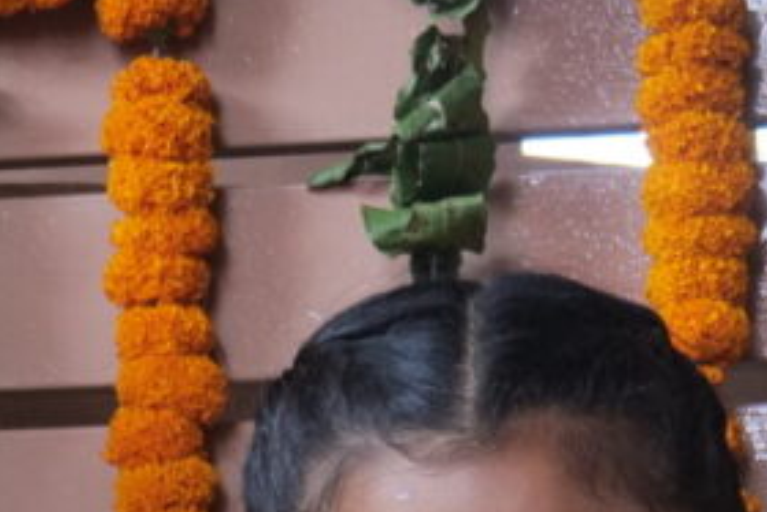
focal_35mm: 198
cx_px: 293
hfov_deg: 10.4
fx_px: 4220
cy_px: 1098
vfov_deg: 6.7
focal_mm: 37
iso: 640
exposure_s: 1/160
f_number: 4.6
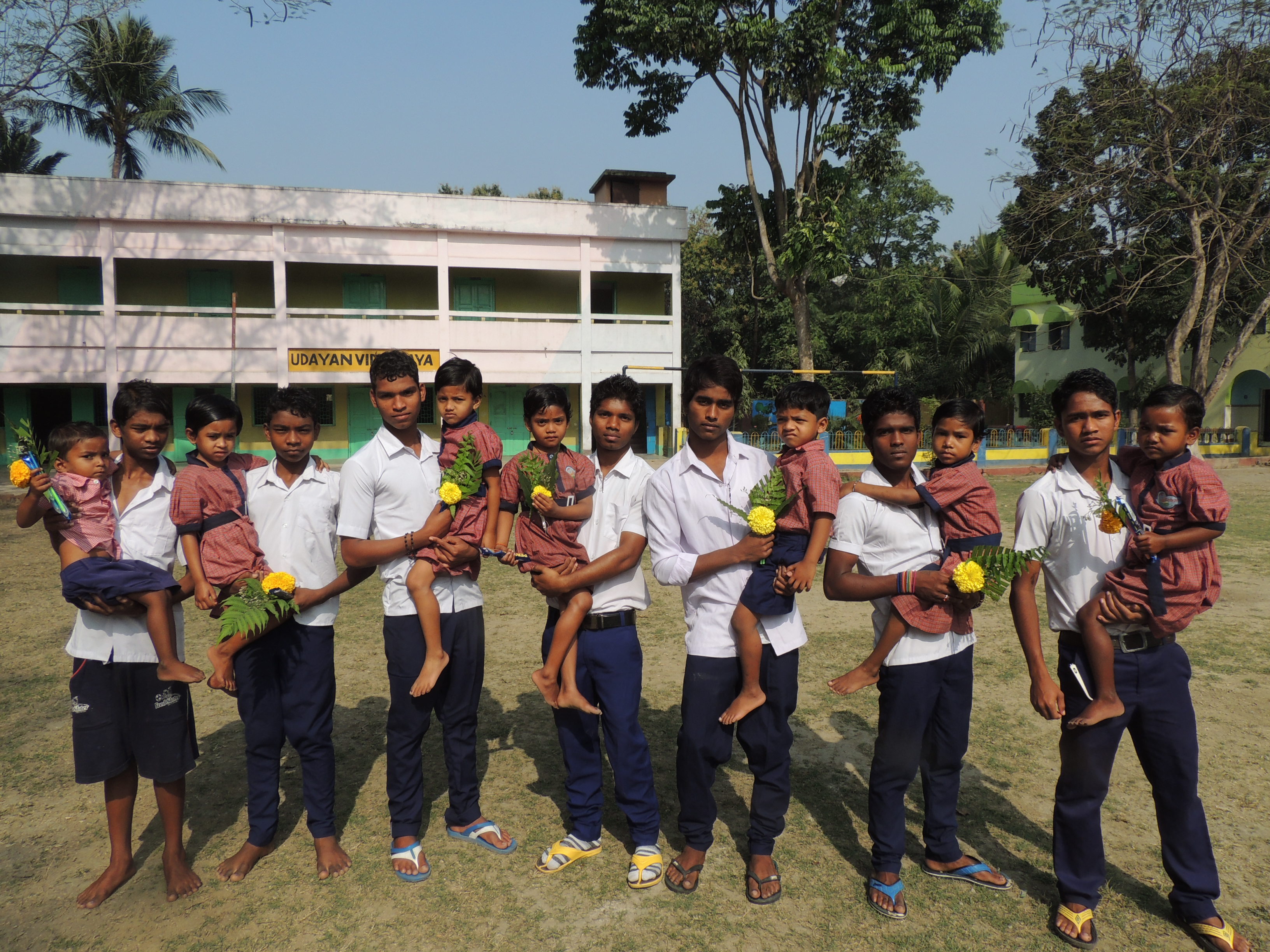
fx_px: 881
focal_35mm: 24
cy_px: 476
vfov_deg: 56.8
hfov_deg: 71.6
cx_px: 635
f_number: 3.3
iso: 100
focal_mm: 4.3
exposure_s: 1/1600
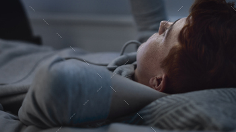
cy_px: 13
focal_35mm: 88
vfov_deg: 13.6
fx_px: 550
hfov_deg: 24.2
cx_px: 103
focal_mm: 50
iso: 320
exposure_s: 1/100
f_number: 1.4
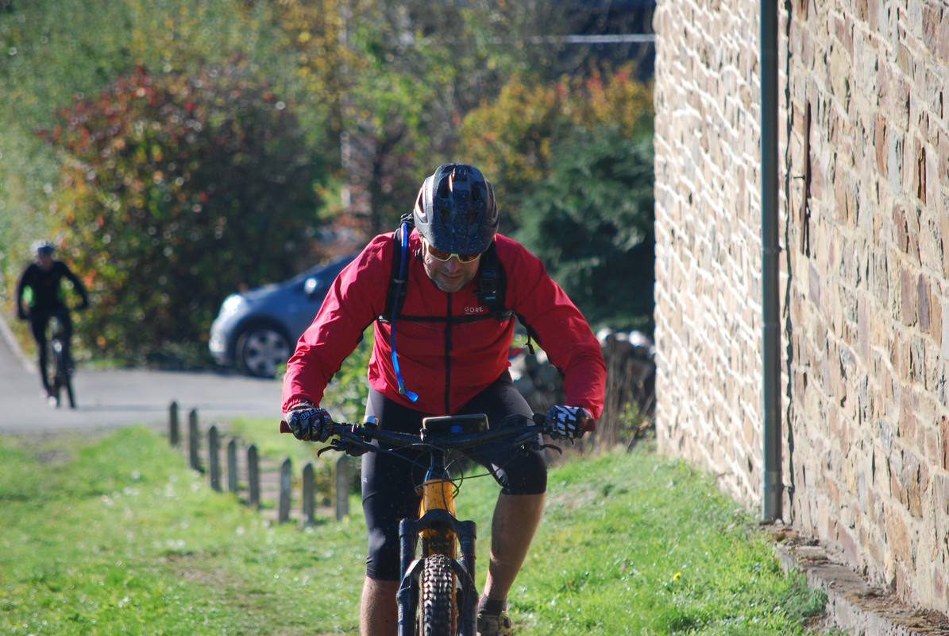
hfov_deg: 7.2
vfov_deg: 4.8
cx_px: 474
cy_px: 318
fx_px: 7522
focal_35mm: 285
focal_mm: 190
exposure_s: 1/500
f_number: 5.6
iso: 320
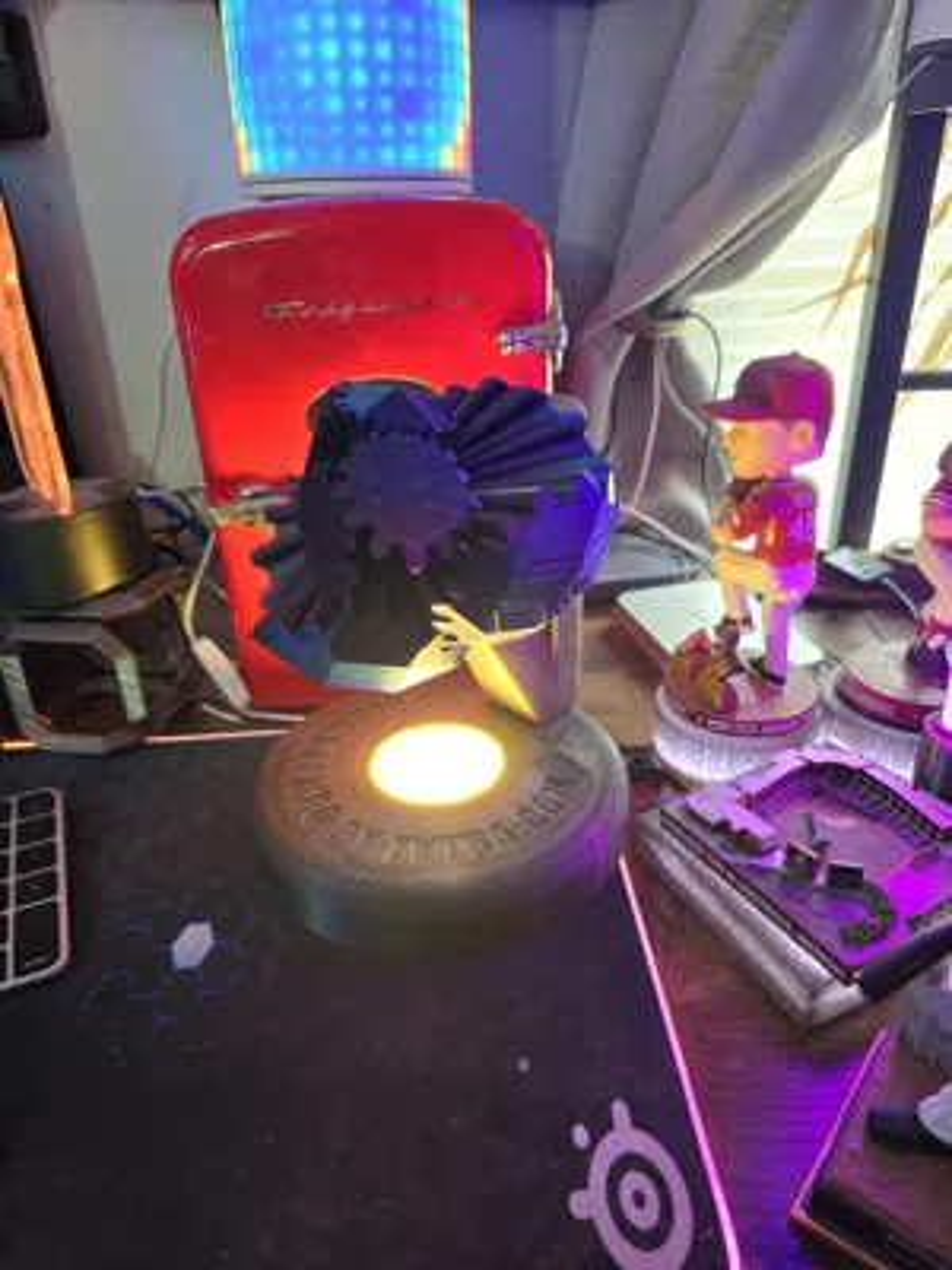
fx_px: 843
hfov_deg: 58.9
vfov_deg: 73.9
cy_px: 635
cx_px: 476
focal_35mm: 23
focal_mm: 6.3
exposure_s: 1/120
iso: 500
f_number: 1.7
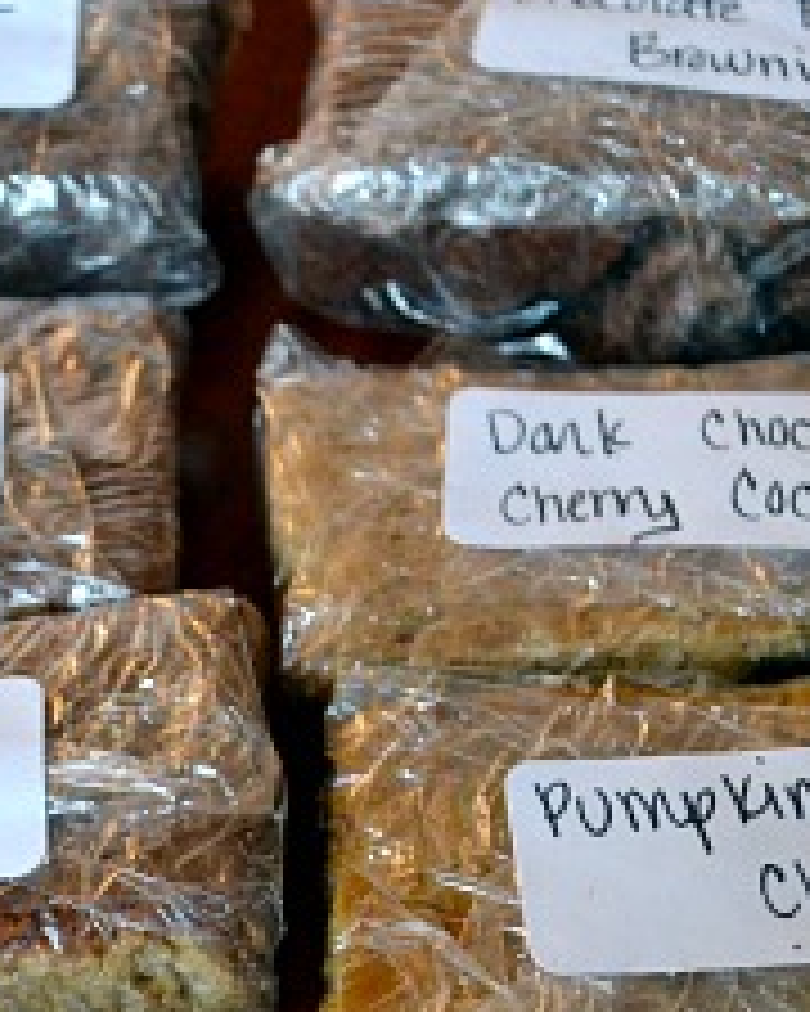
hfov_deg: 20.4
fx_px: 2247
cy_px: 769
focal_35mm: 75
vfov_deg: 25.1
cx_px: 284
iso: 1100
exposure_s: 1/15
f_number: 3.8
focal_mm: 20
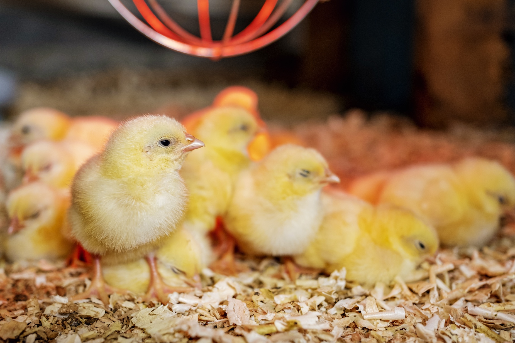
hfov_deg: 47.3
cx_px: 226
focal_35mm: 41
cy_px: 181
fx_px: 587
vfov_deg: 32.6
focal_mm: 23
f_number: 2
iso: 1000
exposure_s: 1/500
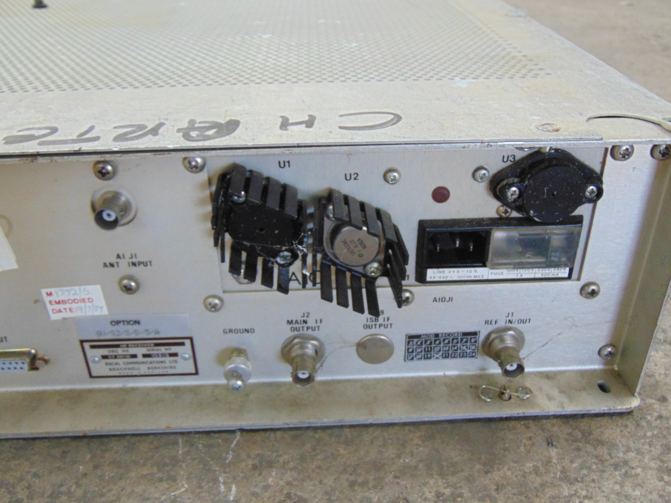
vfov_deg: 42.9
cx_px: 336
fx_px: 640
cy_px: 252
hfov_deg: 55.4
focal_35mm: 33
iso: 320
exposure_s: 1/30
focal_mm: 5.8
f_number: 3.2
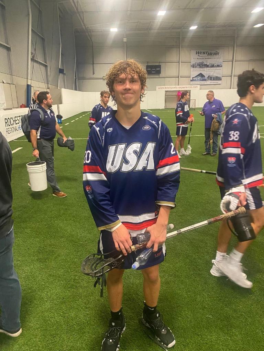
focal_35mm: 26
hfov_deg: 53.1
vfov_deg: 67.3
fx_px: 264
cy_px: 176
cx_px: 132
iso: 500
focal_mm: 4.25
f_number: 1.8
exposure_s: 1/60
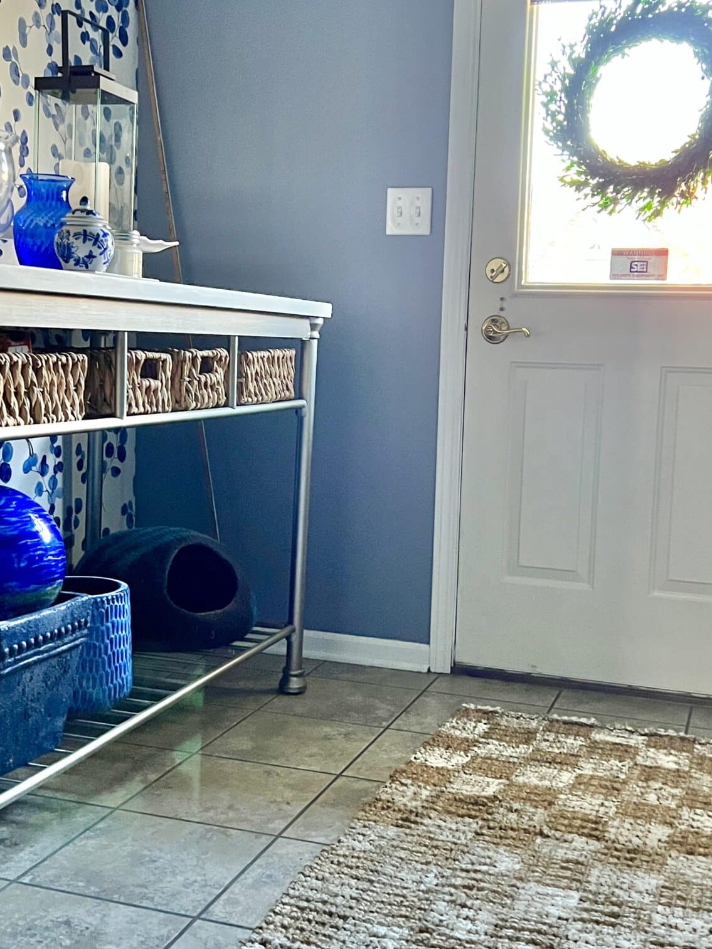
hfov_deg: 32.9
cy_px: 460
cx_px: 376
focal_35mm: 44
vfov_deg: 42.9
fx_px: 1207
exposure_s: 1/48
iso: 500
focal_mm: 5.7
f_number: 1.5
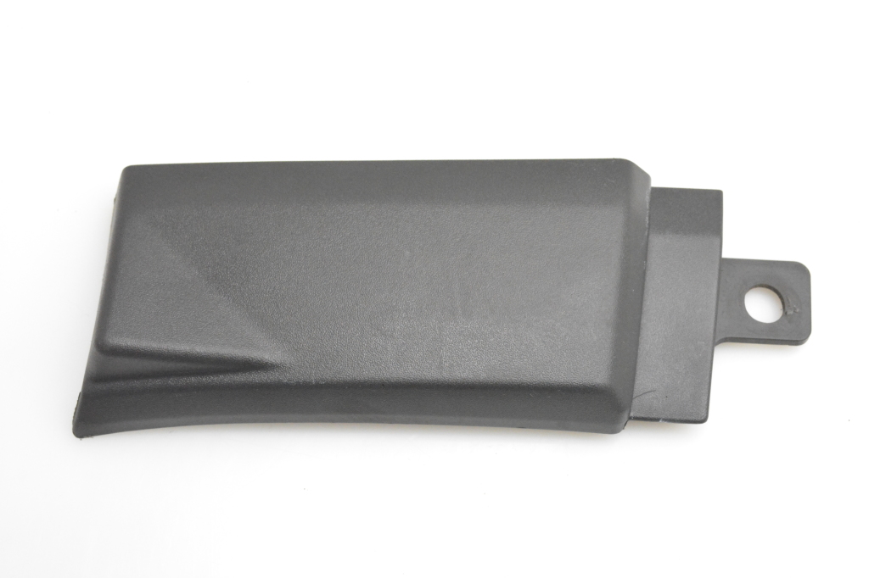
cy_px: 289
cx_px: 434
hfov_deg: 37.9
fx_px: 1267
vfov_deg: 25.7
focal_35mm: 52
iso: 6400
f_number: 10
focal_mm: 35
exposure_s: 1/400
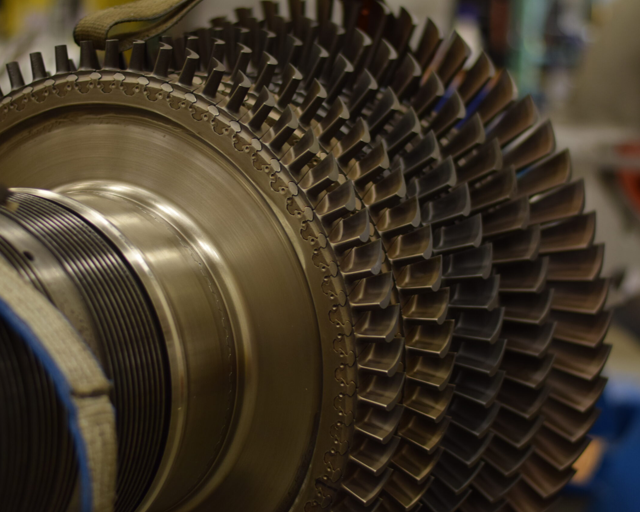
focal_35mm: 85
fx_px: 1610
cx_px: 322
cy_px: 255
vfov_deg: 18.1
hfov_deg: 22.5
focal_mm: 50
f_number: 1.8
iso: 320
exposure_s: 1/80
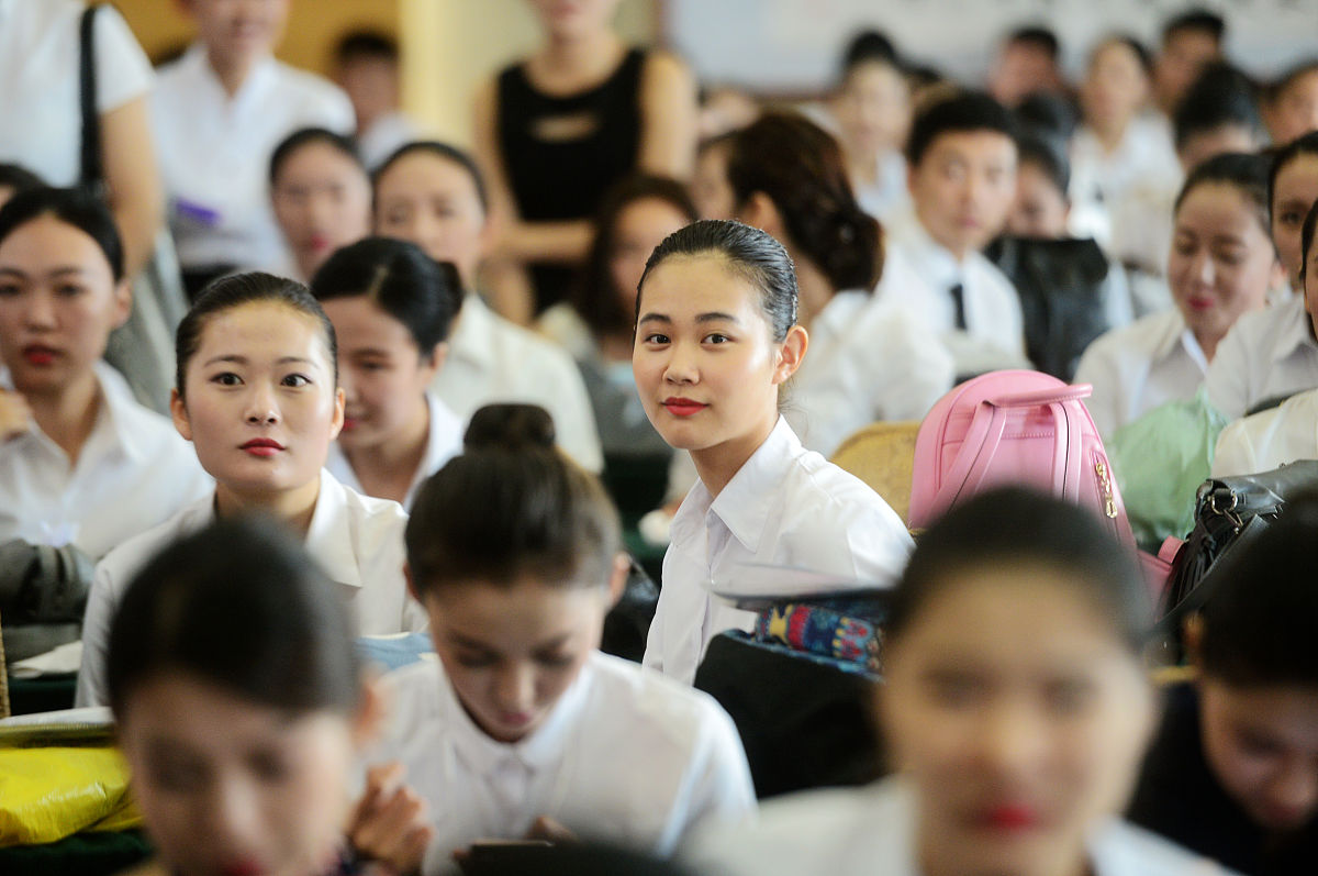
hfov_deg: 10.3
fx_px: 7313
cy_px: 438
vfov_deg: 6.8
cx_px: 659
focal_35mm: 200
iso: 1600
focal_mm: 200
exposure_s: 1/80
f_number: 2.8
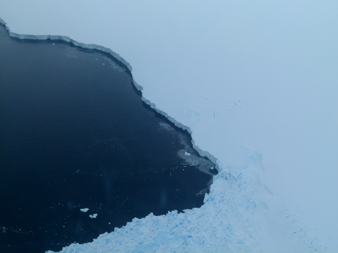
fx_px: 439
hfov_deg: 42.1
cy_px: 126
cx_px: 169
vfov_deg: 32.2
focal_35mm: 45
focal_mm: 8.1
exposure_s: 1/1600
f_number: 4
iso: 100
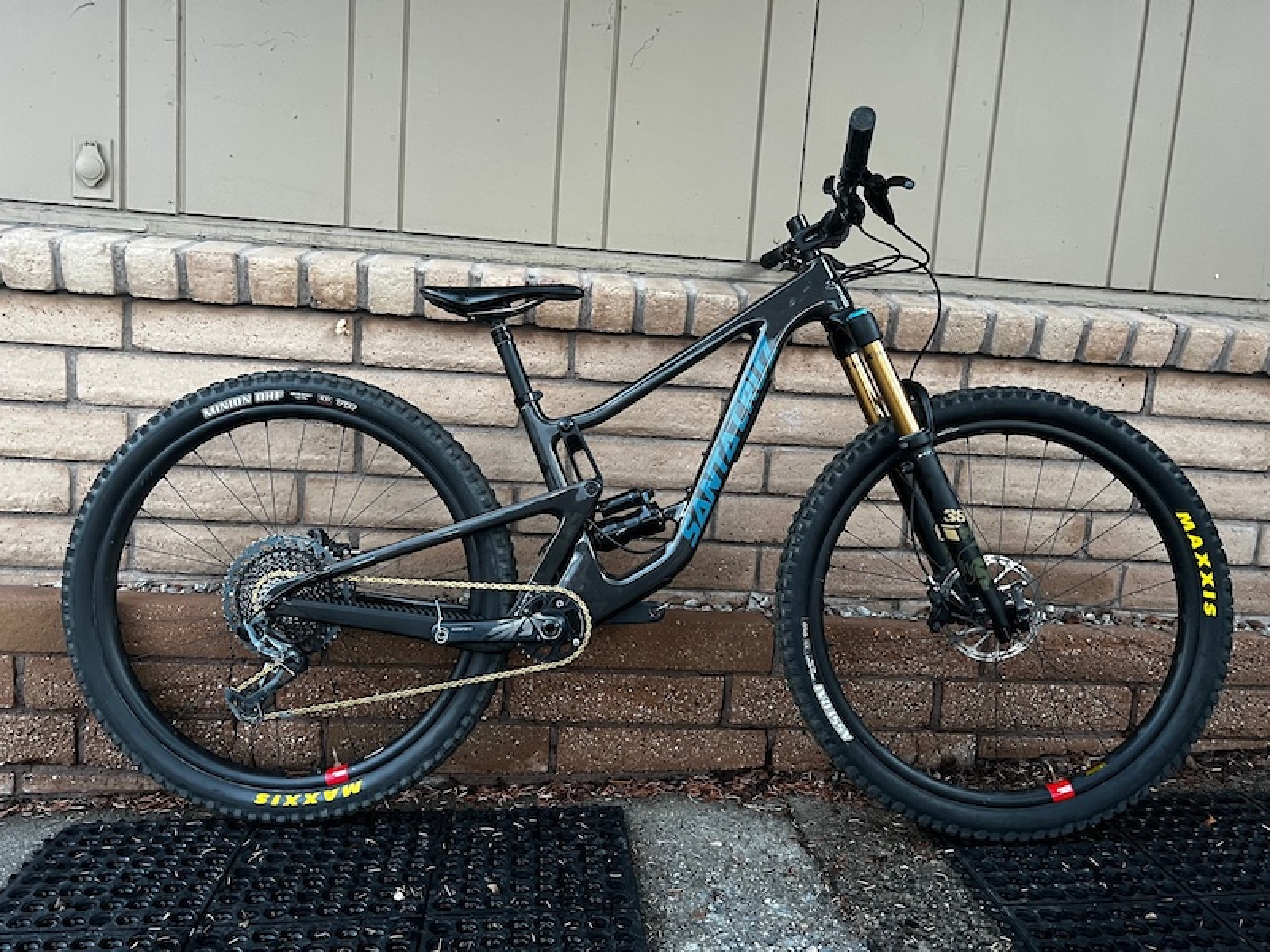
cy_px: 476
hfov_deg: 67.3
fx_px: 954
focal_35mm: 26
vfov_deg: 53.1
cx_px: 635
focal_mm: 5.7
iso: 500
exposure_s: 1/43
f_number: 1.5
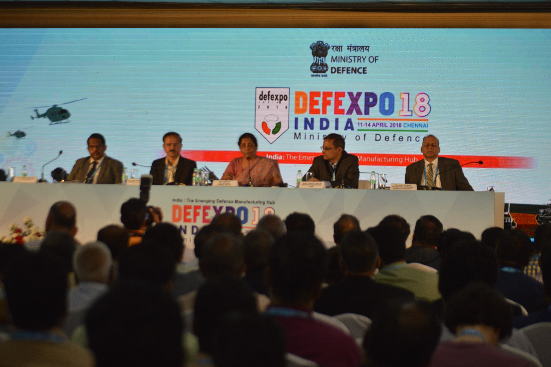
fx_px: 1881
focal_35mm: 123
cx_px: 276
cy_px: 184
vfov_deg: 11.1
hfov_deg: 16.7
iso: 400
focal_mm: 82
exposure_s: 1/160
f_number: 4.2
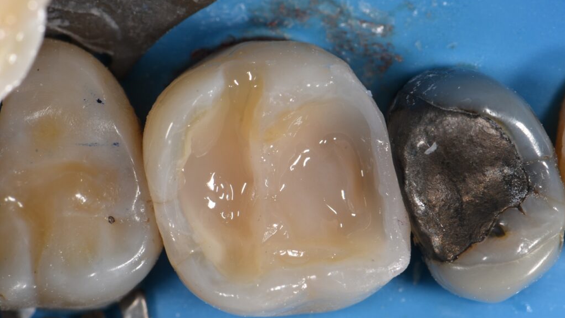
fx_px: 2472
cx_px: 283
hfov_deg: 13.0
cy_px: 176
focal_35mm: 165
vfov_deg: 7.4
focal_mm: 105
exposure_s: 1/160
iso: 200
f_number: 32
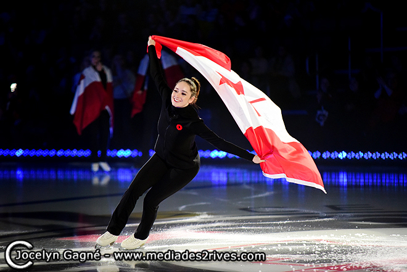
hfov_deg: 10.3
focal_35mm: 200
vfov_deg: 6.9
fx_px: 2263
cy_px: 136
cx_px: 204
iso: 3200
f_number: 2.8
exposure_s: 1/640
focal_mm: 200
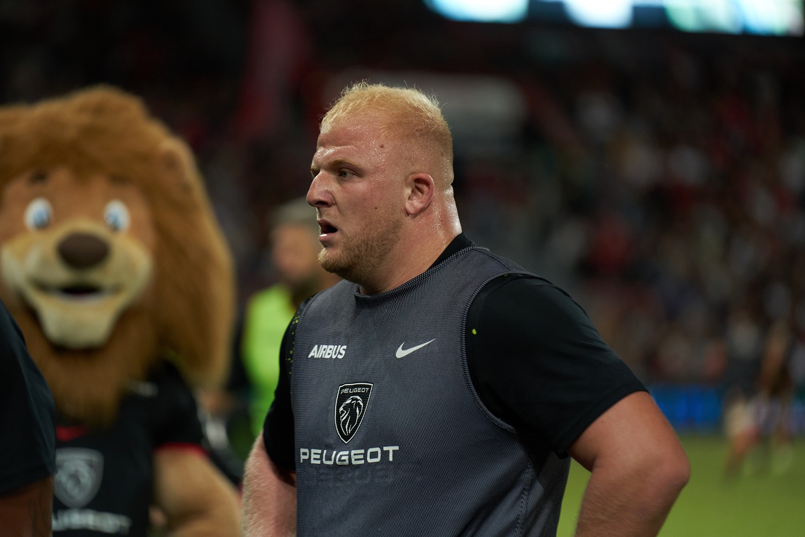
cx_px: 402
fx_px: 4472
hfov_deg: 10.3
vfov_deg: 6.9
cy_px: 268
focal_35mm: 200
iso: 1600
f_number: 2.8
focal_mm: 200
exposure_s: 1/800
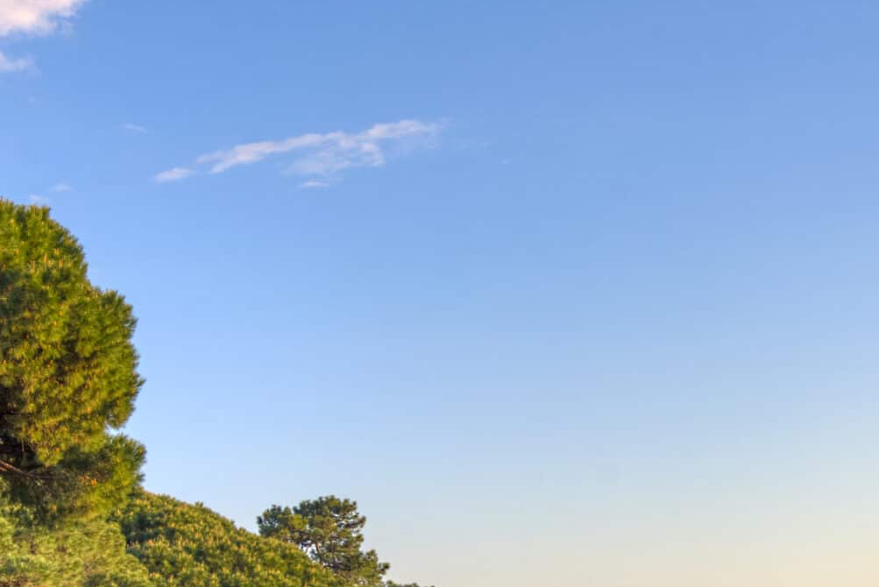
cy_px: 436
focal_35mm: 97
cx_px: 414
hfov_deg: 21.0
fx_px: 2370
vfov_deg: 14.1
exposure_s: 1/160
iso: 160
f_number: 8
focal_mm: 38
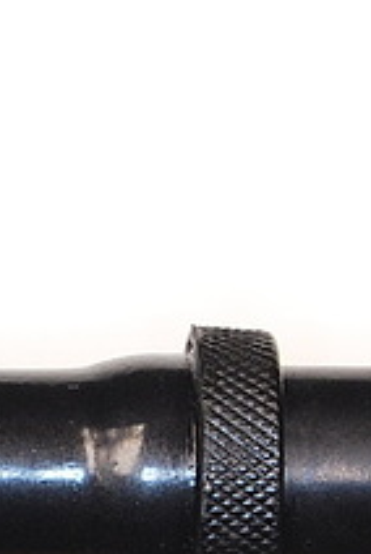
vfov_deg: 5.2
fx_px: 6138
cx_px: -476
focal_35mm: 398
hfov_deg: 3.4
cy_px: 602
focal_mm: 55
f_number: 5.6
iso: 400
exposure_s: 1/8
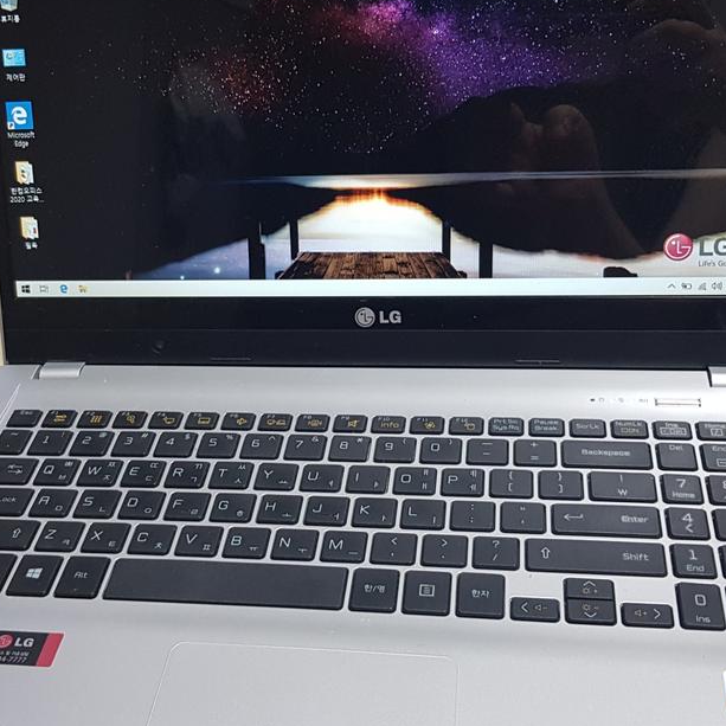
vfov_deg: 35.3
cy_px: 342
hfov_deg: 35.3
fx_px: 1139
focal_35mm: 48
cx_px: 341
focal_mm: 4.2
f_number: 1.7
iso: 125
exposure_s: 1/50
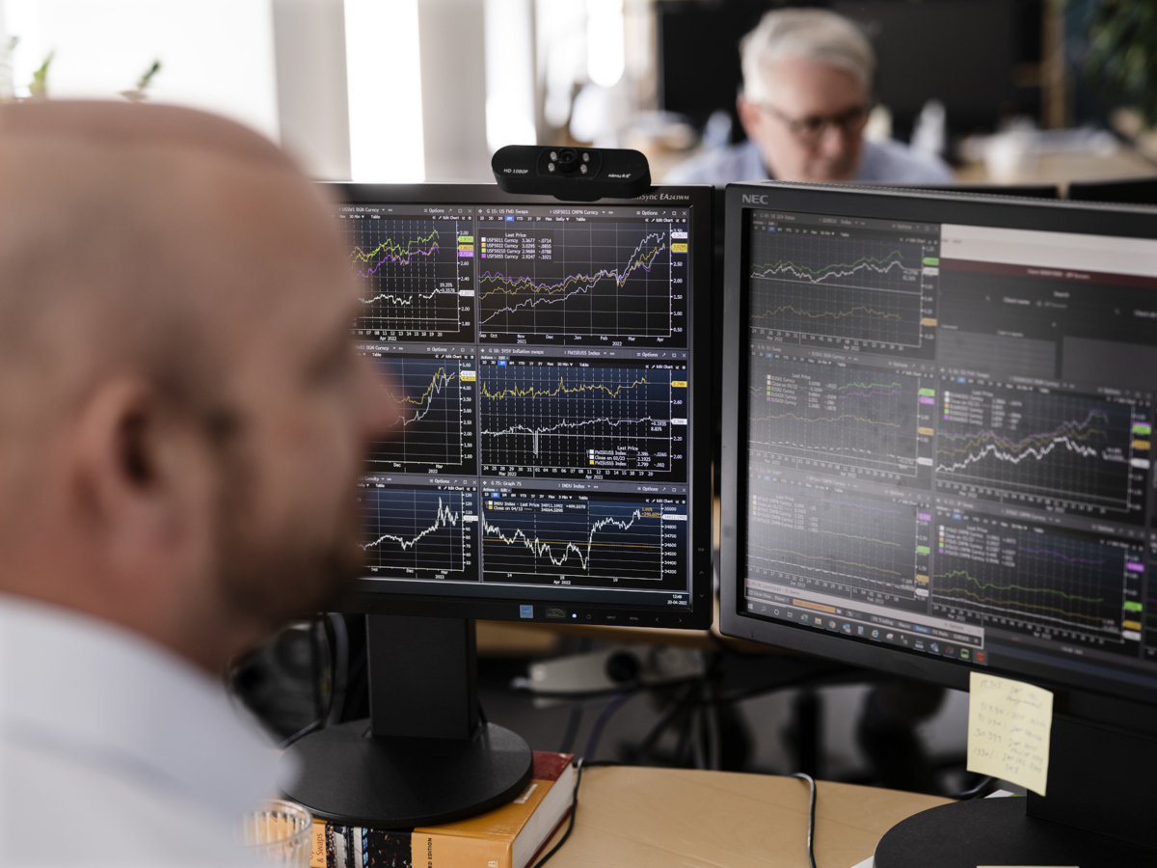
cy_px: 434
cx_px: 578
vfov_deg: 23.3
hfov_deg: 30.7
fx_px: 2106
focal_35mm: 63
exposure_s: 1/125
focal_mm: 80
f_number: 2.8
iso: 400
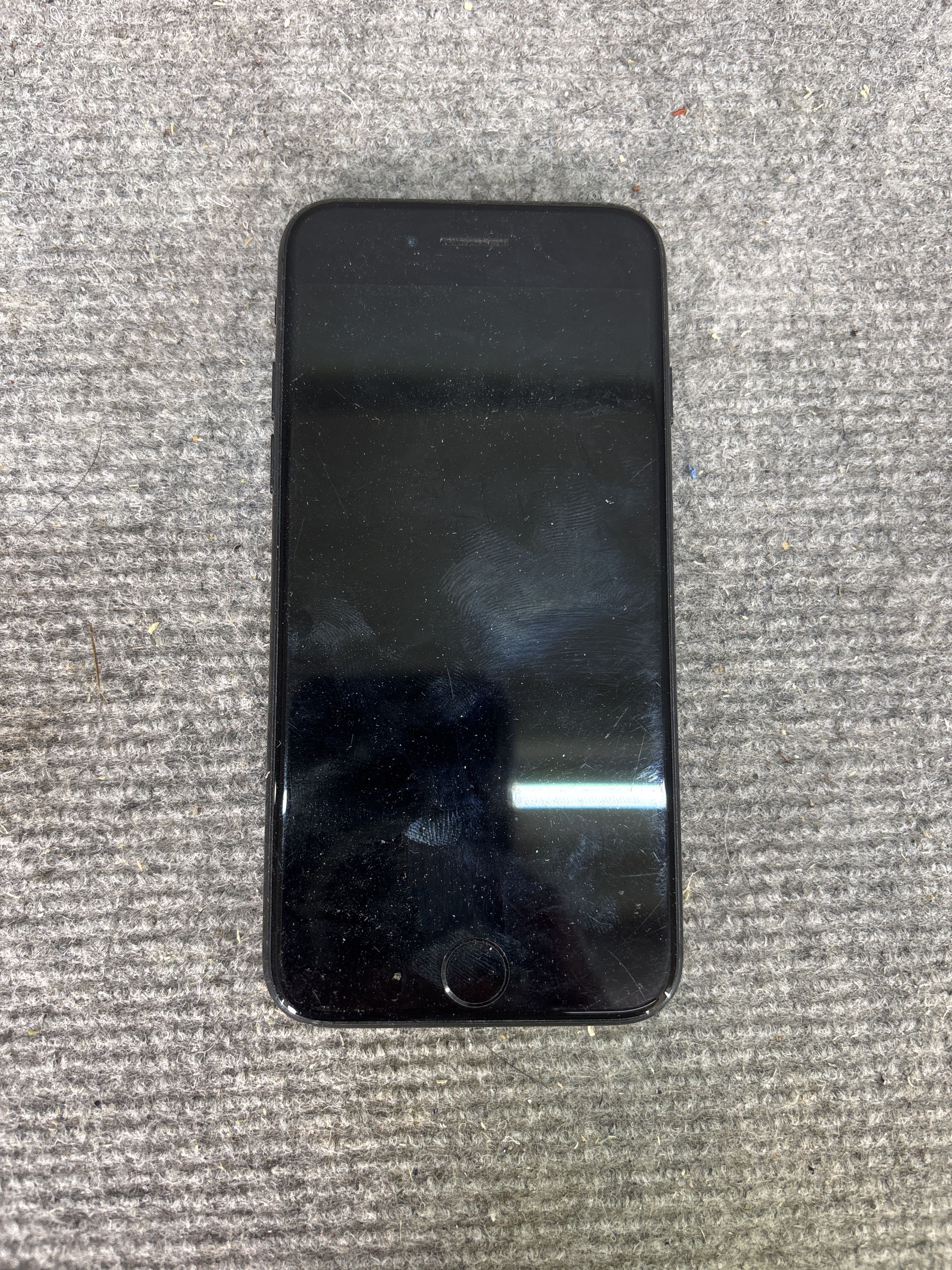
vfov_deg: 65.3
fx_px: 990
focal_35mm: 27
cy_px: 634
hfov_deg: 51.4
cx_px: 478
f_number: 1.6
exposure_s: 1/50
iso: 125
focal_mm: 5.96
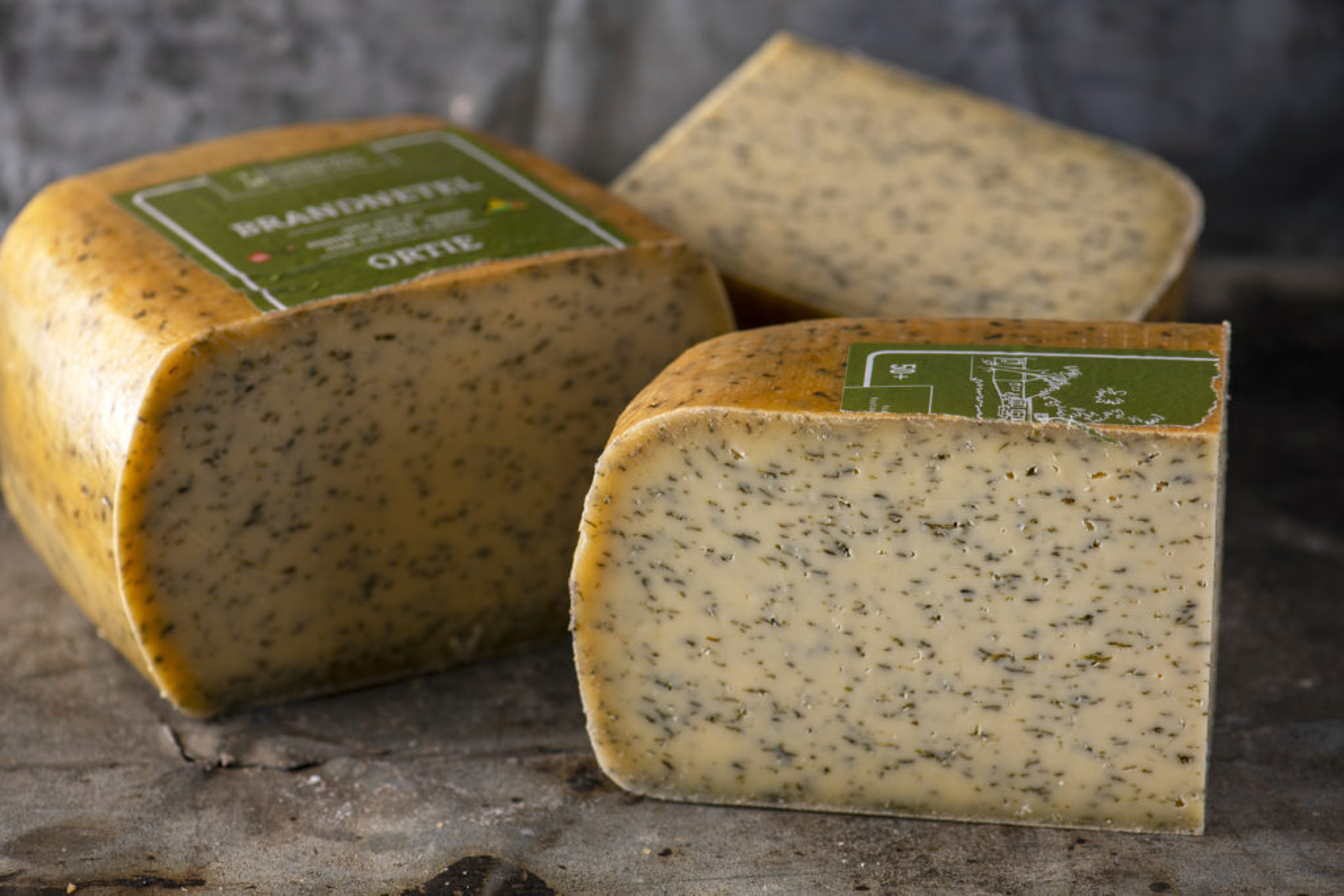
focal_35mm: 105
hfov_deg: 19.5
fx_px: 3920
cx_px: 672
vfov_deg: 13.0
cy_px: 448
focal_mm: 105
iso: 64
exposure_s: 1/160
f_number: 6.3
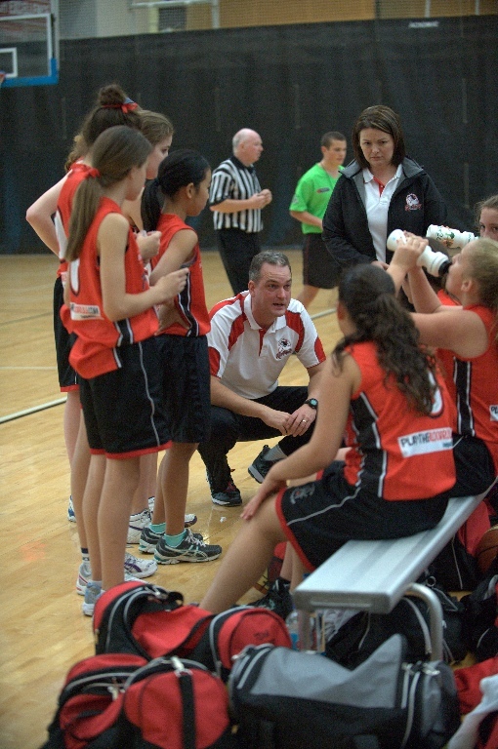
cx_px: 249
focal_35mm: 82
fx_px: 1706
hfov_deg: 16.6
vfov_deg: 24.8
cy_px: 374
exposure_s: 1/1000
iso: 3200
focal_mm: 82
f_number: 2.8
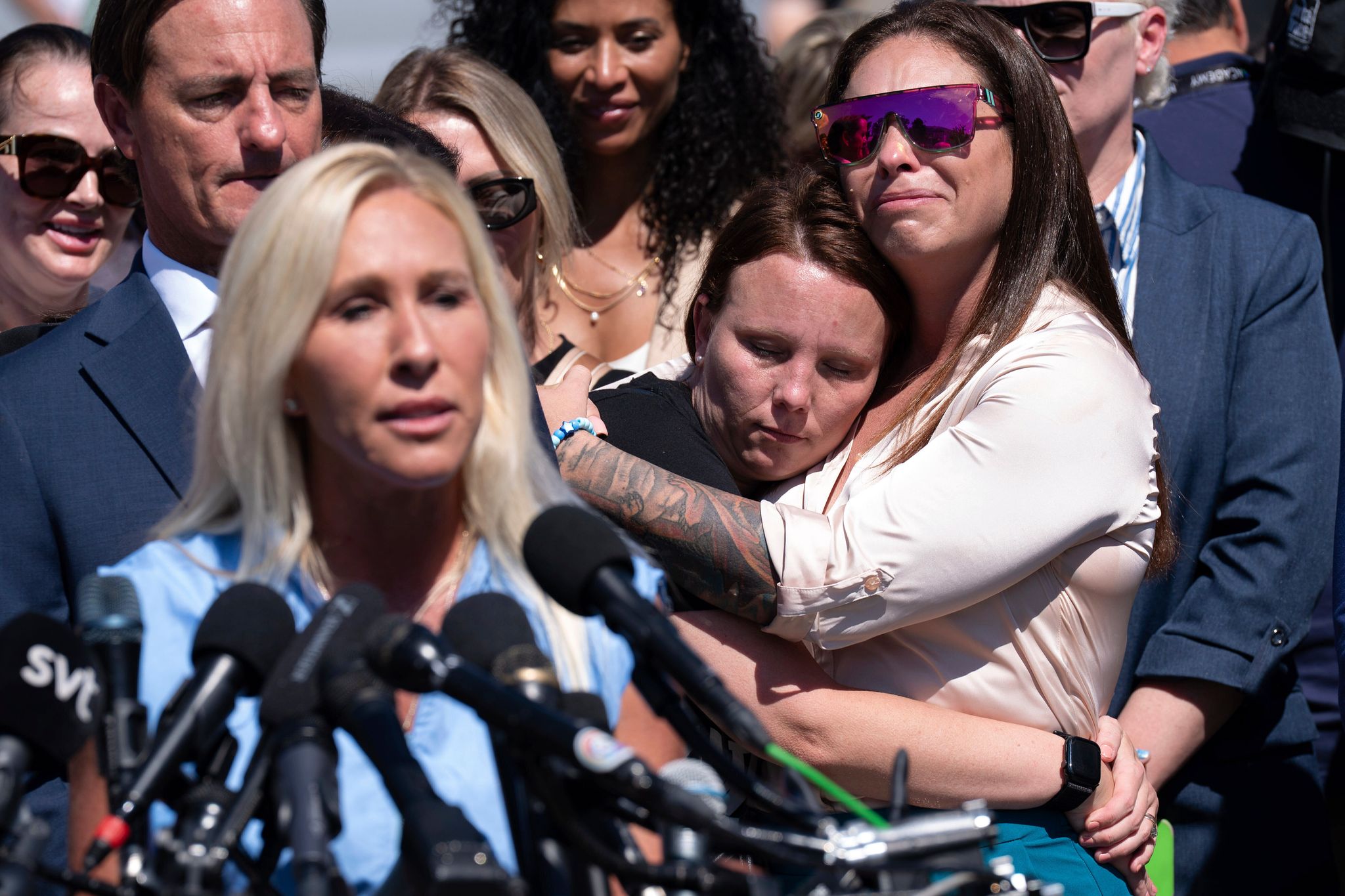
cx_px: 672
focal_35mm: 200
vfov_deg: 6.9
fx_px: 7471
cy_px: 448
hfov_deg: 10.3
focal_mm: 200
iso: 80
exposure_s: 1/640
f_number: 5.6
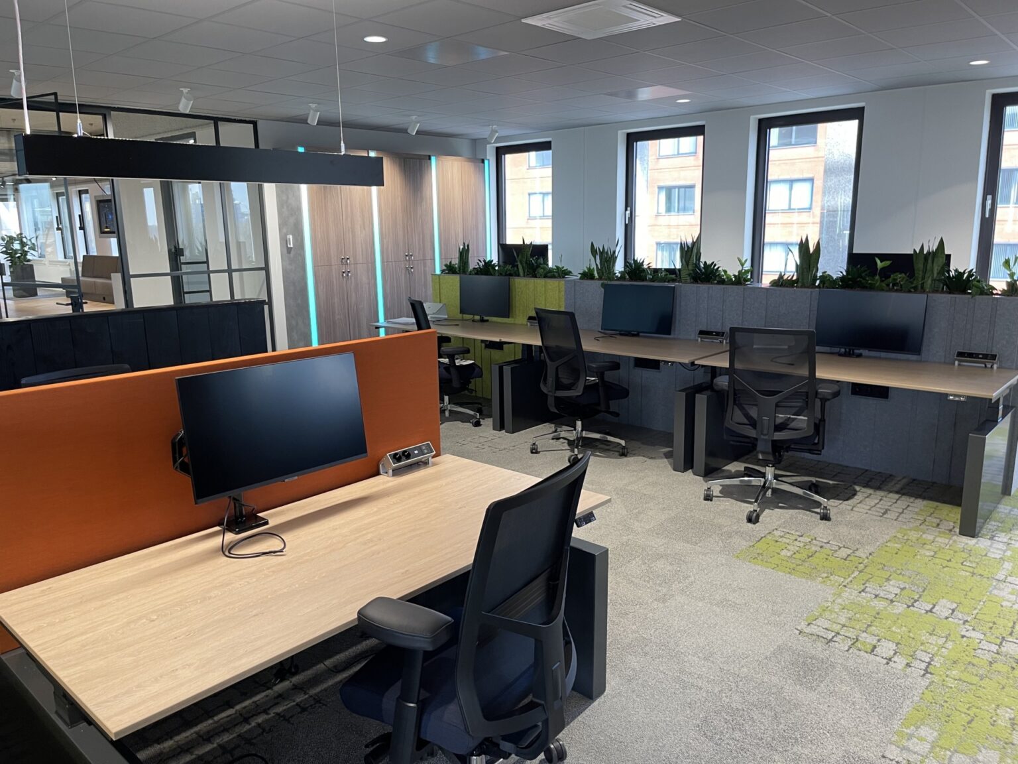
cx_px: 509
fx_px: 765
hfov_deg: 67.3
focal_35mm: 26
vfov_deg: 53.1
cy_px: 382
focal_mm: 5.1
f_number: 1.6
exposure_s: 1/50
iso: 100
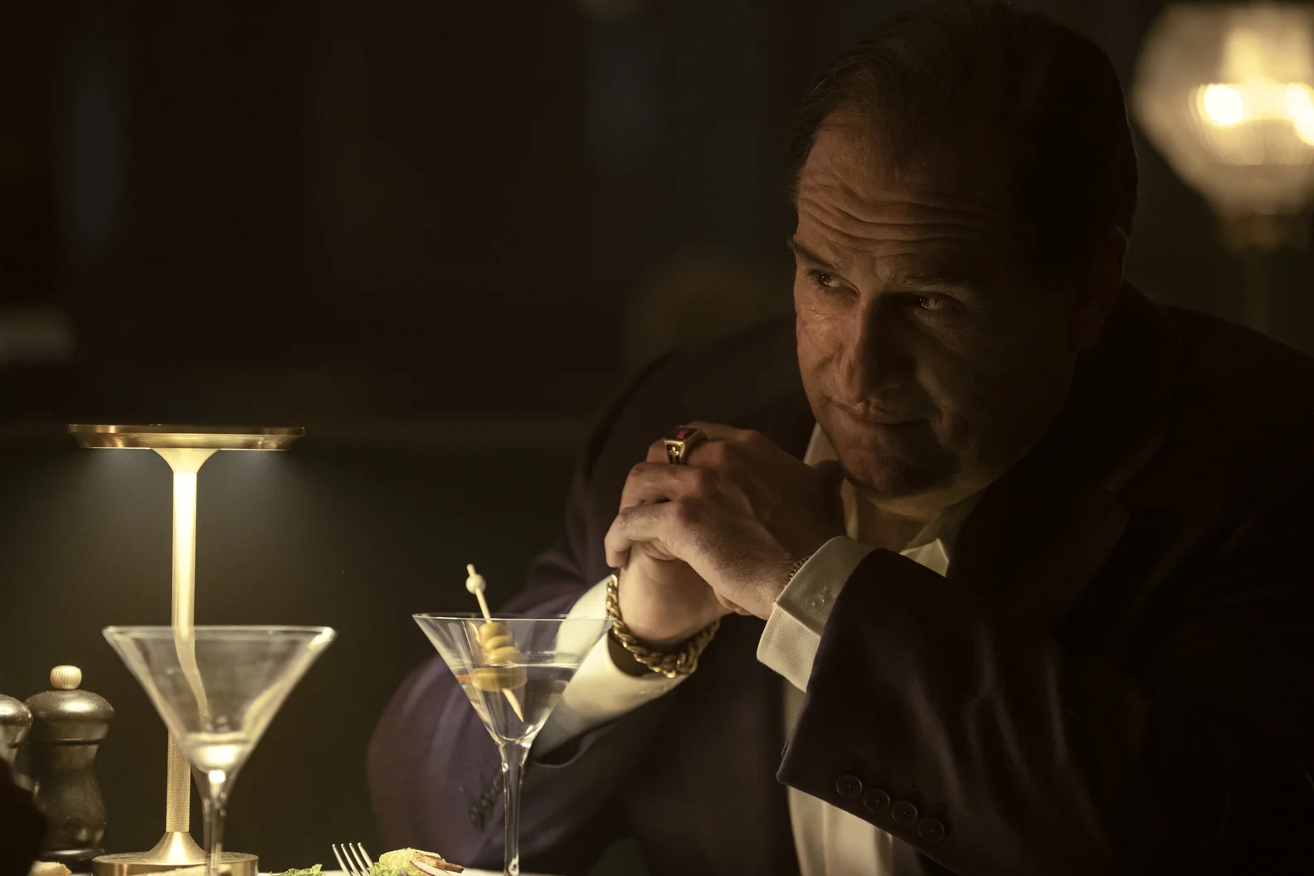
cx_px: 657
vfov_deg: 8.0
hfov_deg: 12.0
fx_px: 6241
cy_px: 438
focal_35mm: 171
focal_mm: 171
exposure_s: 1/160
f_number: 2.8
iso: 4000
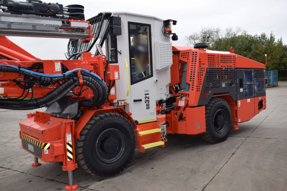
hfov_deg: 57.2
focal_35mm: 33
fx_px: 263
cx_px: 144
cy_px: 96
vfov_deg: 40.0
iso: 125
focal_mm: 22
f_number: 5.6
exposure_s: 1/125
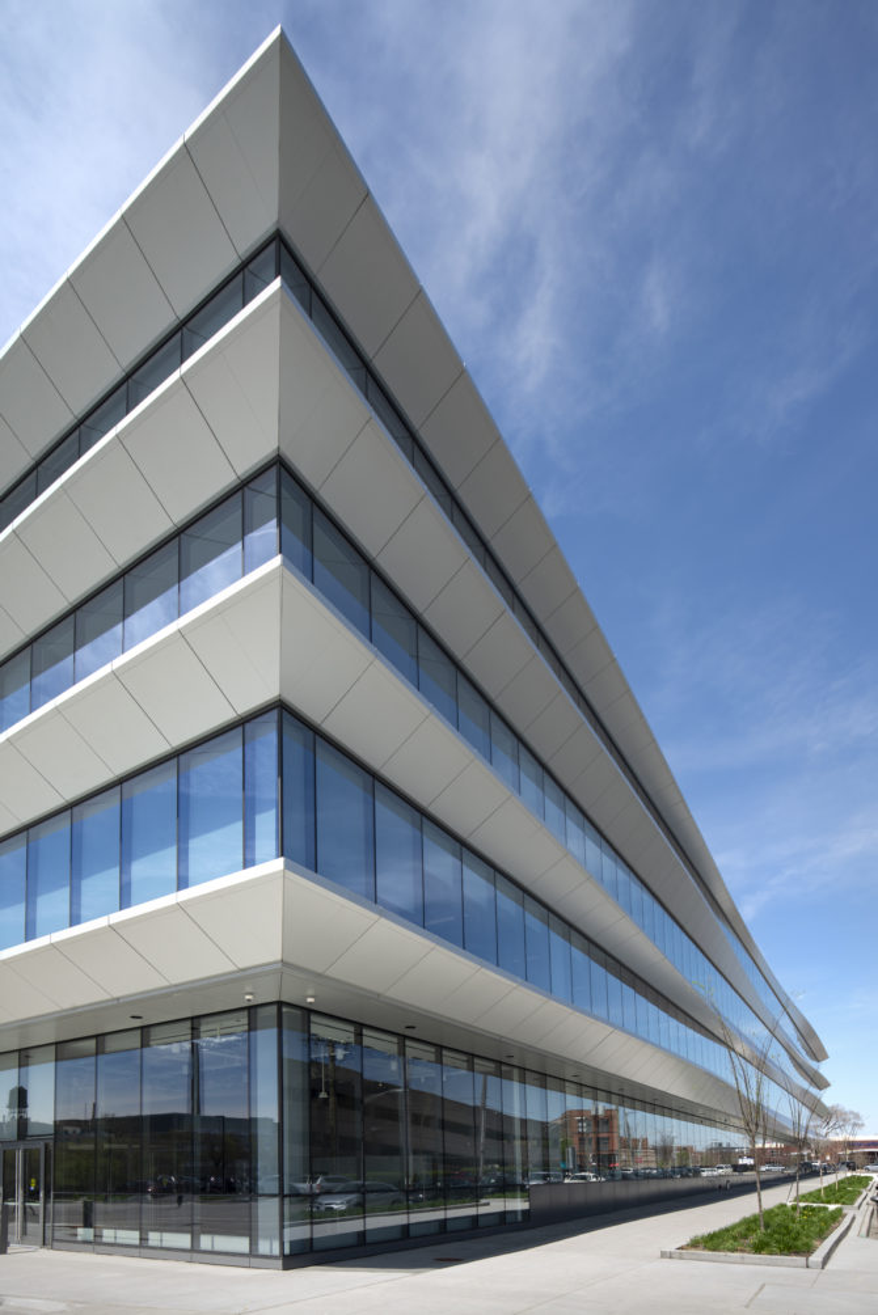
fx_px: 695
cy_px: 658
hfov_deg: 64.6
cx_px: 439
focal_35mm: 19
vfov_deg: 86.9
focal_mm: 19
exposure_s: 1/160
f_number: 11
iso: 100
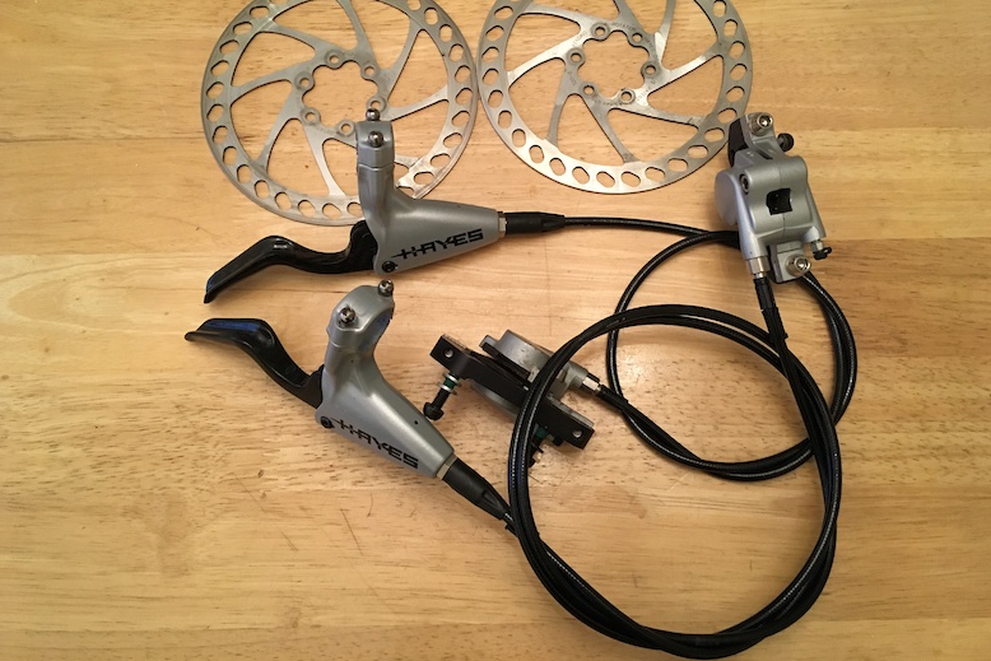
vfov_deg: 42.2
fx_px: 853
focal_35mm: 31
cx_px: 503
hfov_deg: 60.3
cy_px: 280
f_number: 2.2
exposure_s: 1/17
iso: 200
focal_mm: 4.15
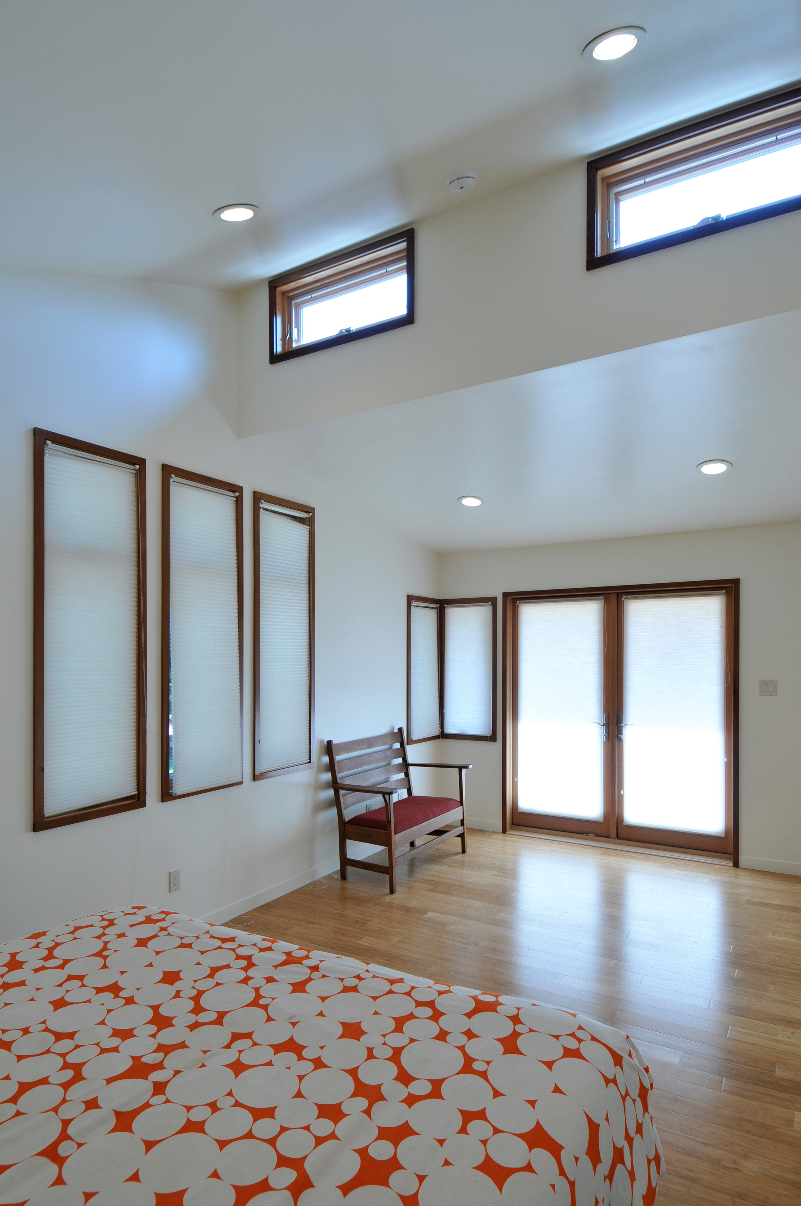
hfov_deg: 67.2
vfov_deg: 90.1
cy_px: 603
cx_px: 400
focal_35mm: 18
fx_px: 602
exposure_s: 1/30
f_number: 7.1
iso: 250
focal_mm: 12
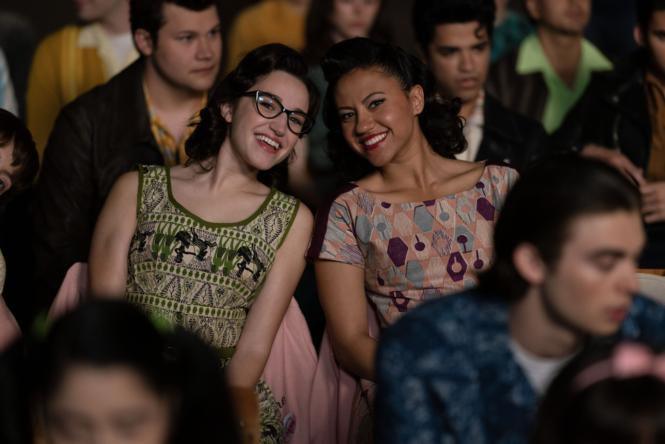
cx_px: 332
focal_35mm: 135
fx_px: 2494
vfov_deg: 10.2
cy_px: 222
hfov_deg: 15.2
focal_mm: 135
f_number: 2
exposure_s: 1/100
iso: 1250
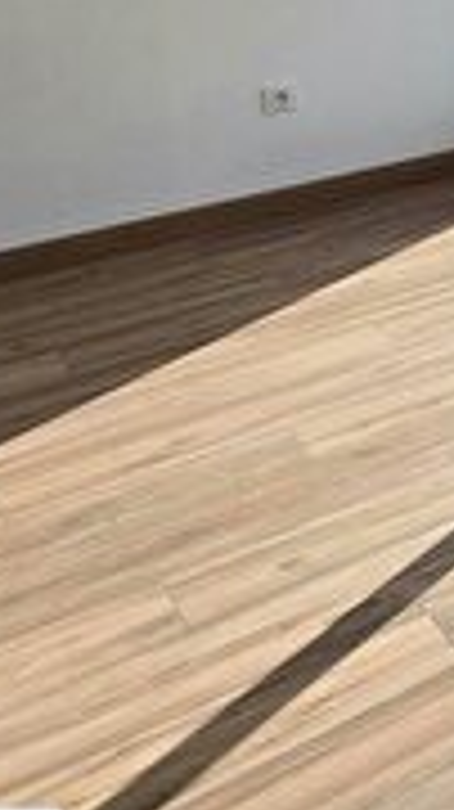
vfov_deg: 33.3
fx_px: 1179
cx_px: 1007
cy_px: -70
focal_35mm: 55
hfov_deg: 15.4
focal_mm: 2.2
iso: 50
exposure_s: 1/909
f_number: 2.2
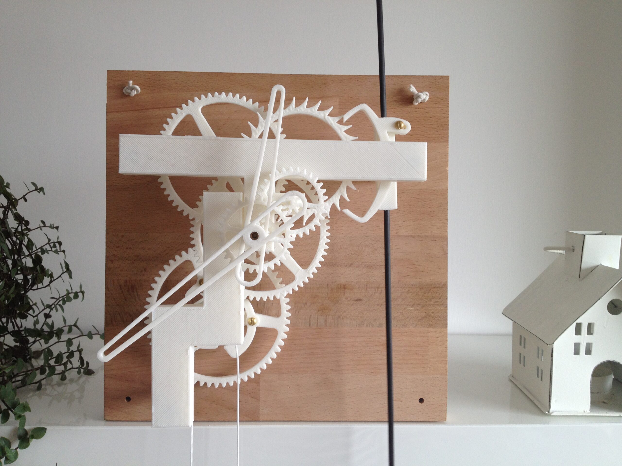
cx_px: 311
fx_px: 629
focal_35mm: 35
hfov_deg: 52.6
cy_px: 233
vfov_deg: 40.7
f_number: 2.4
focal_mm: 4.28
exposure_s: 1/30
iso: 64
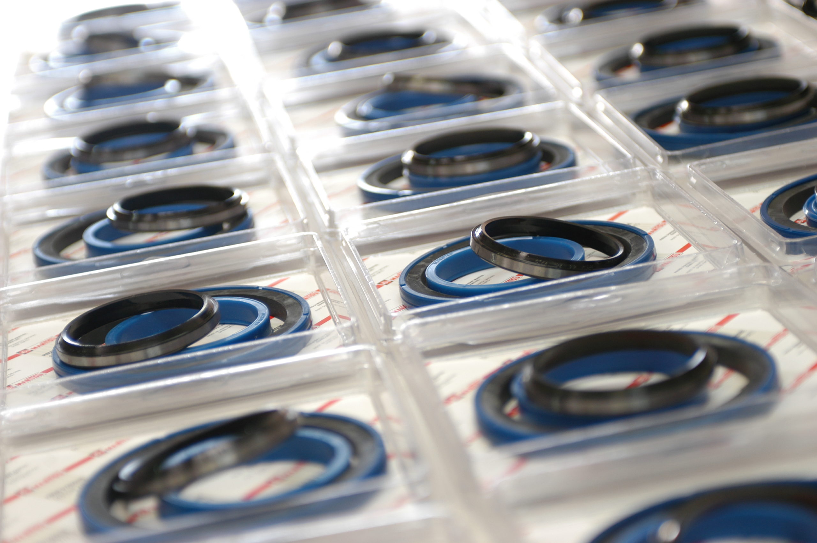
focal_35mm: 105
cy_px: 272
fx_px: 2381
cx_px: 408
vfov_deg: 13.0
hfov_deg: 19.5
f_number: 3.2
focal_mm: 70
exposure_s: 1/40
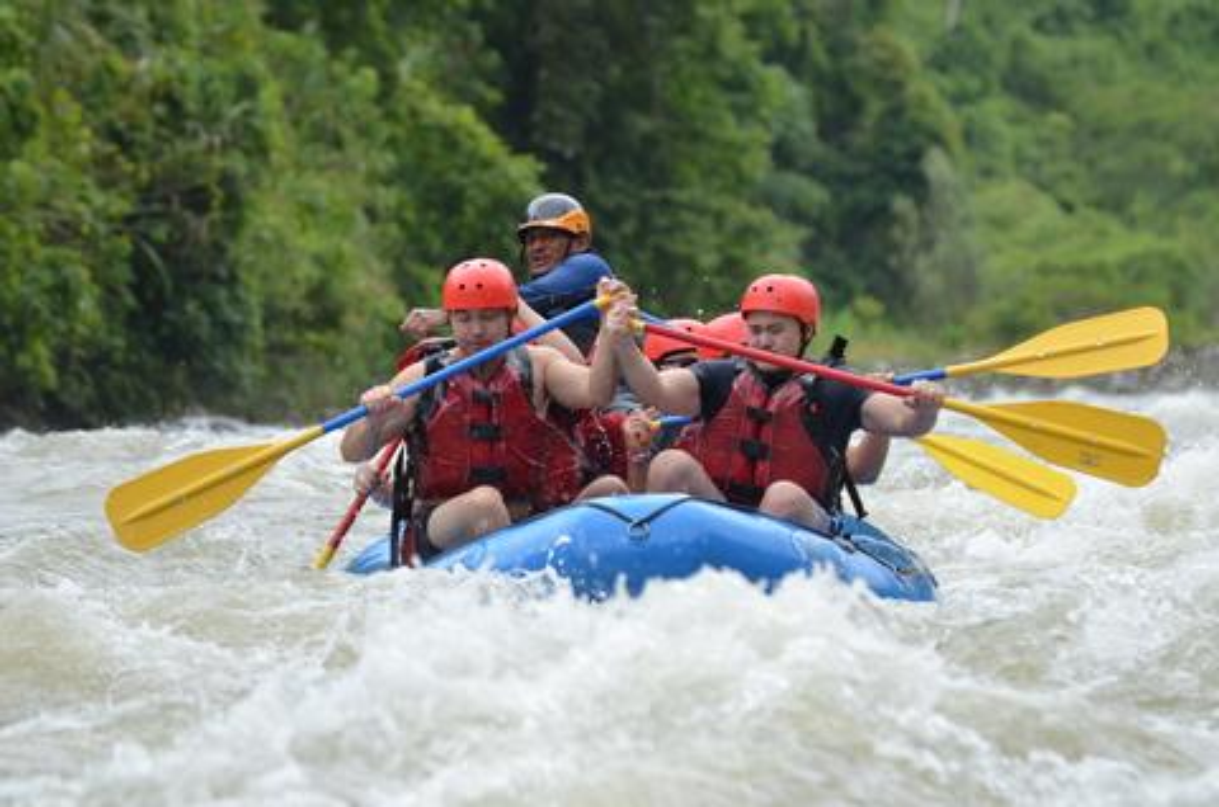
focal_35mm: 330
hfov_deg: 6.3
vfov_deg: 4.1
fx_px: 11152
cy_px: 404
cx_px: 610
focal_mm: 220
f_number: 5.6
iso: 1000
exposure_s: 1/2000
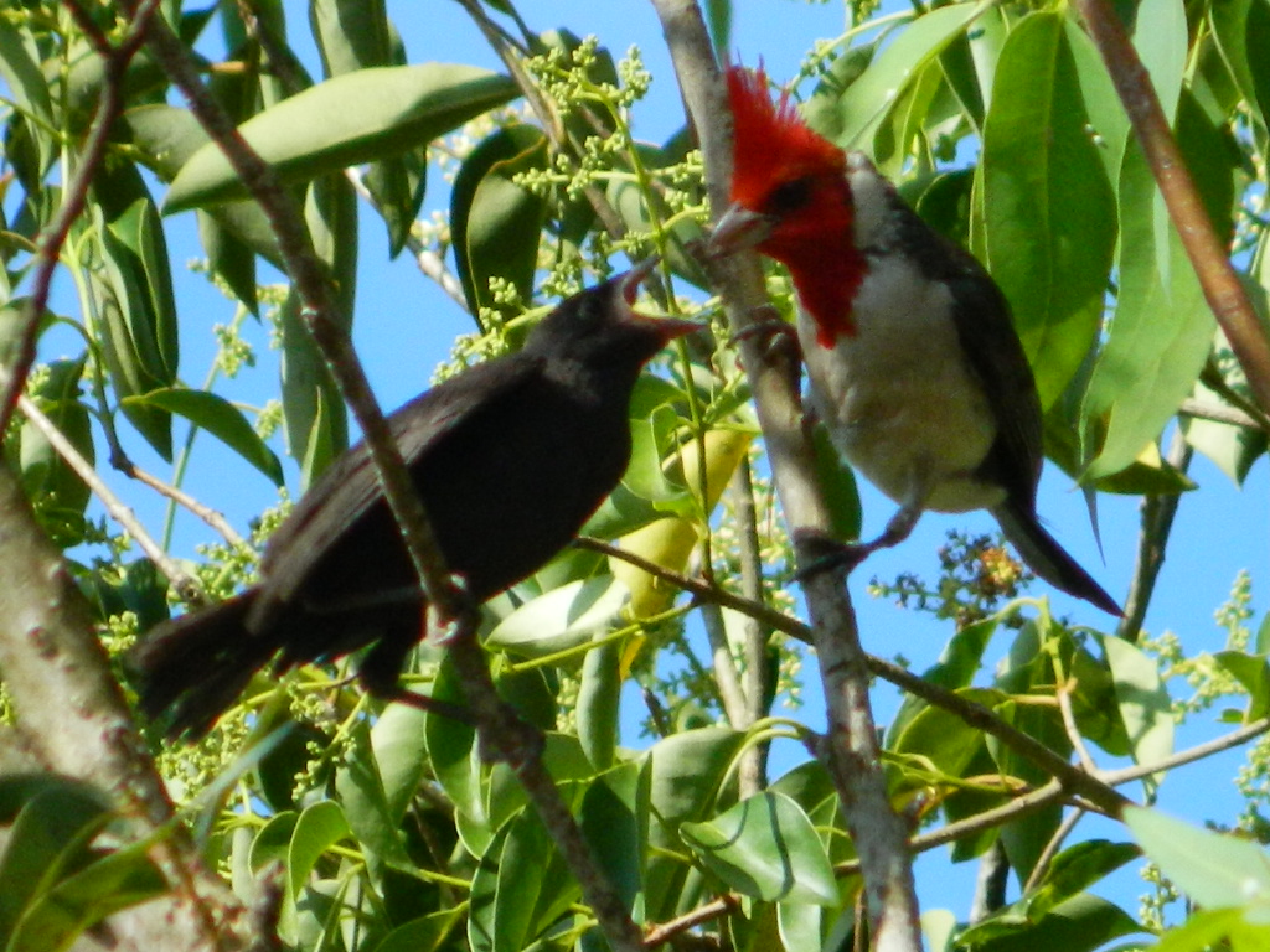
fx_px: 19261
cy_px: 476
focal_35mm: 525
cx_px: 635
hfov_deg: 3.8
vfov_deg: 2.8
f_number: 5.8
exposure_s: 1/500
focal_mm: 94.5
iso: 180
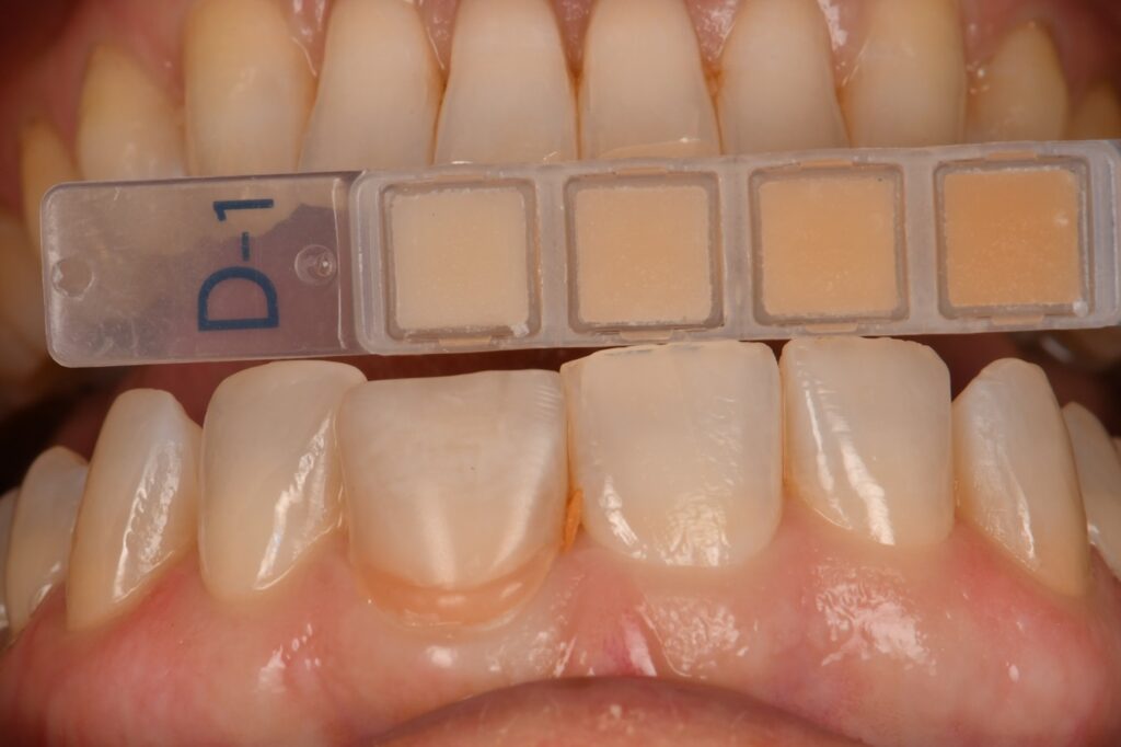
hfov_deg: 13.1
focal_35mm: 157
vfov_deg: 8.7
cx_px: 560
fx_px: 4887
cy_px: 374
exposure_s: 1/160
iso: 200
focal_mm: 105
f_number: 32
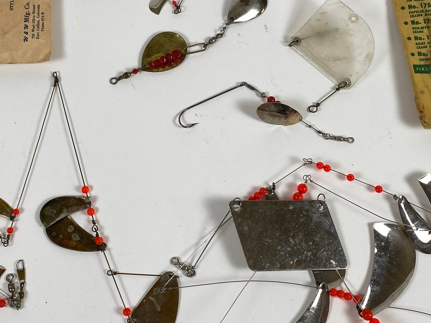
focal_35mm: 55
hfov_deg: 34.8
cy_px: 73
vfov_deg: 26.2
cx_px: 171
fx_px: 685
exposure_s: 1/120
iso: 32
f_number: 1.8
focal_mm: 4.25
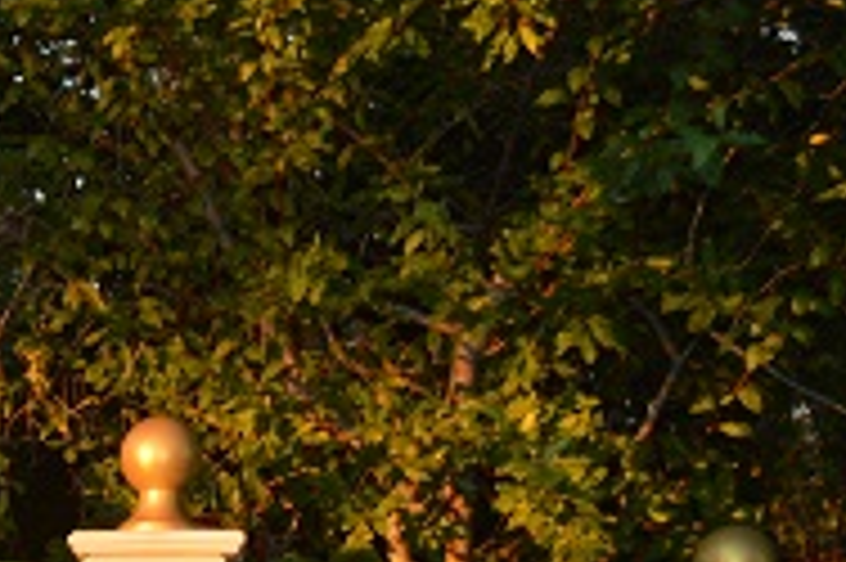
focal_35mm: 156
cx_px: -436
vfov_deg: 8.5
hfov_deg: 12.5
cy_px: 1000
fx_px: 3663
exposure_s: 1/125
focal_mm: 28
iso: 250
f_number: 4.5
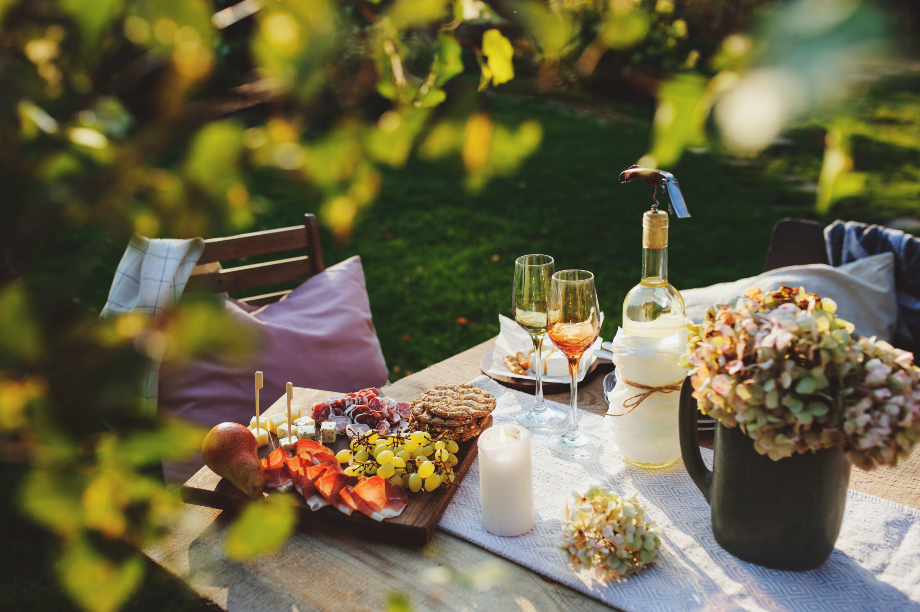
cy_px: 306
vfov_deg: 37.8
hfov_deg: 54.5
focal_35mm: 35
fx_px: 894
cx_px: 460
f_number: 3.2
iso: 200
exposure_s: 1/1250
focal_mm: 35
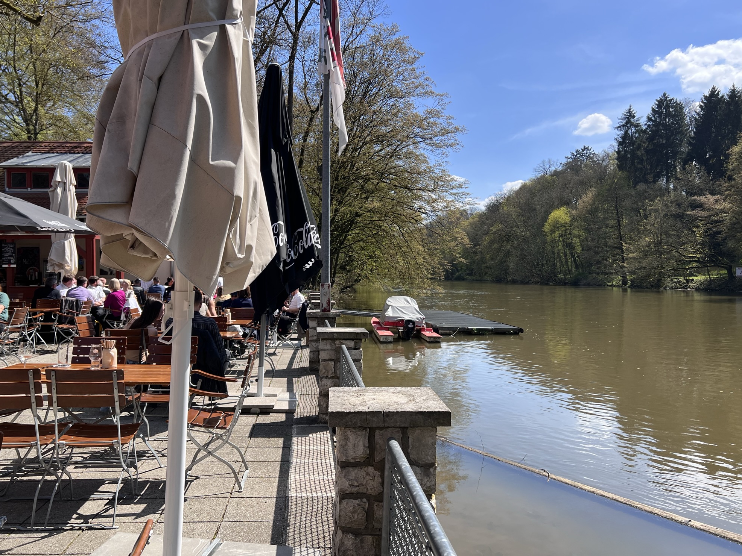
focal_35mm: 27
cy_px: 273
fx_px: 579
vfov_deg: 51.4
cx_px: 363
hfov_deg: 65.3
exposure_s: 1/3165
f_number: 1.5
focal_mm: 5.7
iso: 50
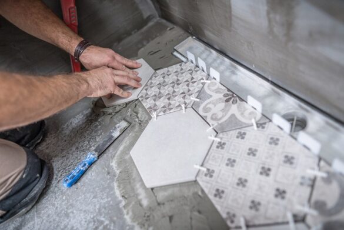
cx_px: 172
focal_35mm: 24
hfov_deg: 73.7
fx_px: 229
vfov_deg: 53.2
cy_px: 115
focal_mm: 24
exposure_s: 1/250
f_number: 1.8
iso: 400
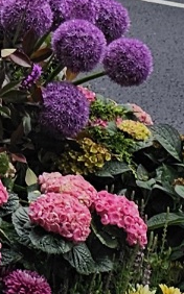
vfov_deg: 11.7
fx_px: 1389
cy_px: -106
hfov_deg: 6.8
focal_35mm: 173
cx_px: -377
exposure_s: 1/213
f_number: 1.7
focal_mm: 6.3
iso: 20
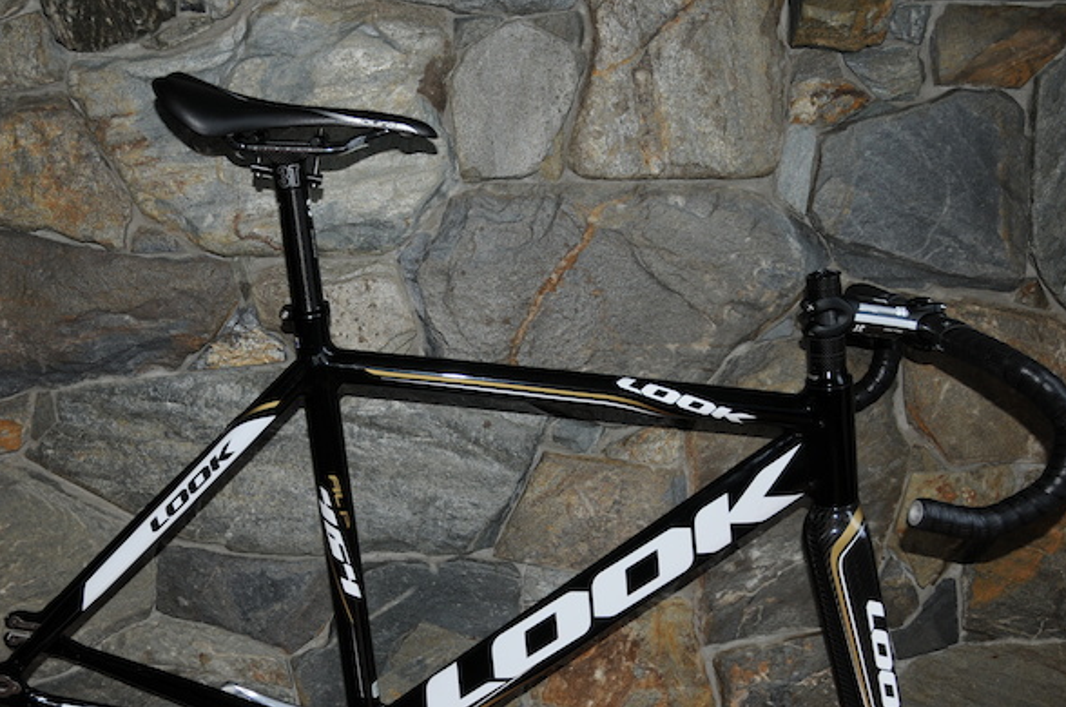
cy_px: 463
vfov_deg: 27.3
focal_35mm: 49
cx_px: 448
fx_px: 1449
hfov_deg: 40.3
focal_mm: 24
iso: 200
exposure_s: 1/60
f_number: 3.8
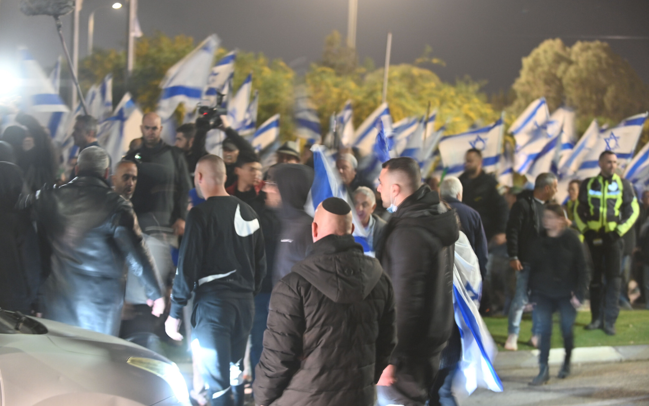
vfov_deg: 15.6
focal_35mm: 84
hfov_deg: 24.6
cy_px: 207
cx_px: 325
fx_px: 1486
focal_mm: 82
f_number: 2.8
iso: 1250
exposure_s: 1/8
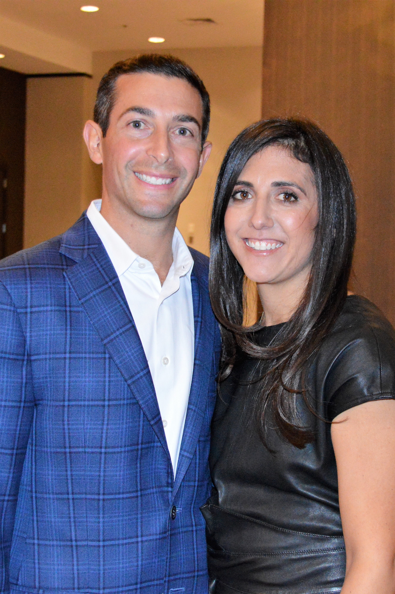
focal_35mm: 45
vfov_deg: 43.6
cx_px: 198
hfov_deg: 29.8
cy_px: 297
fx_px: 742
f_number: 4.2
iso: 3200
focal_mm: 30
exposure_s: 1/60
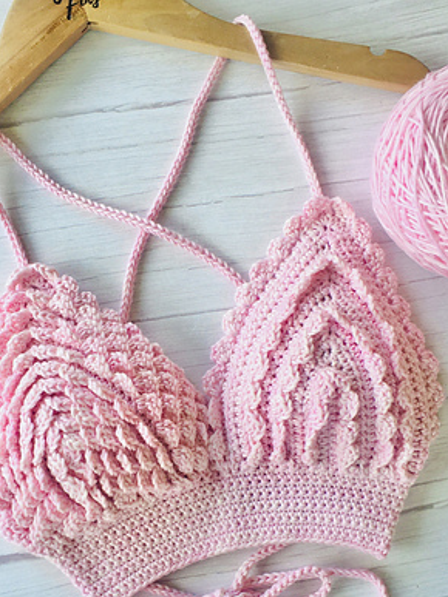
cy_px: 383
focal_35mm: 48
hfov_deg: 30.2
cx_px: 182
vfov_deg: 39.3
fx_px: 829
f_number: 2.2
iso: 32
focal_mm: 4.15
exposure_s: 1/120
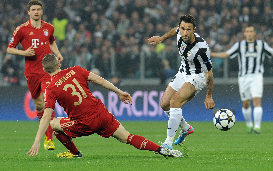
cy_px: 90
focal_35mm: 306
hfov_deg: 6.9
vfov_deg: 4.3
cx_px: 136
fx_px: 2276
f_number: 4
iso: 1600
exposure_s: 1/1000
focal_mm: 300
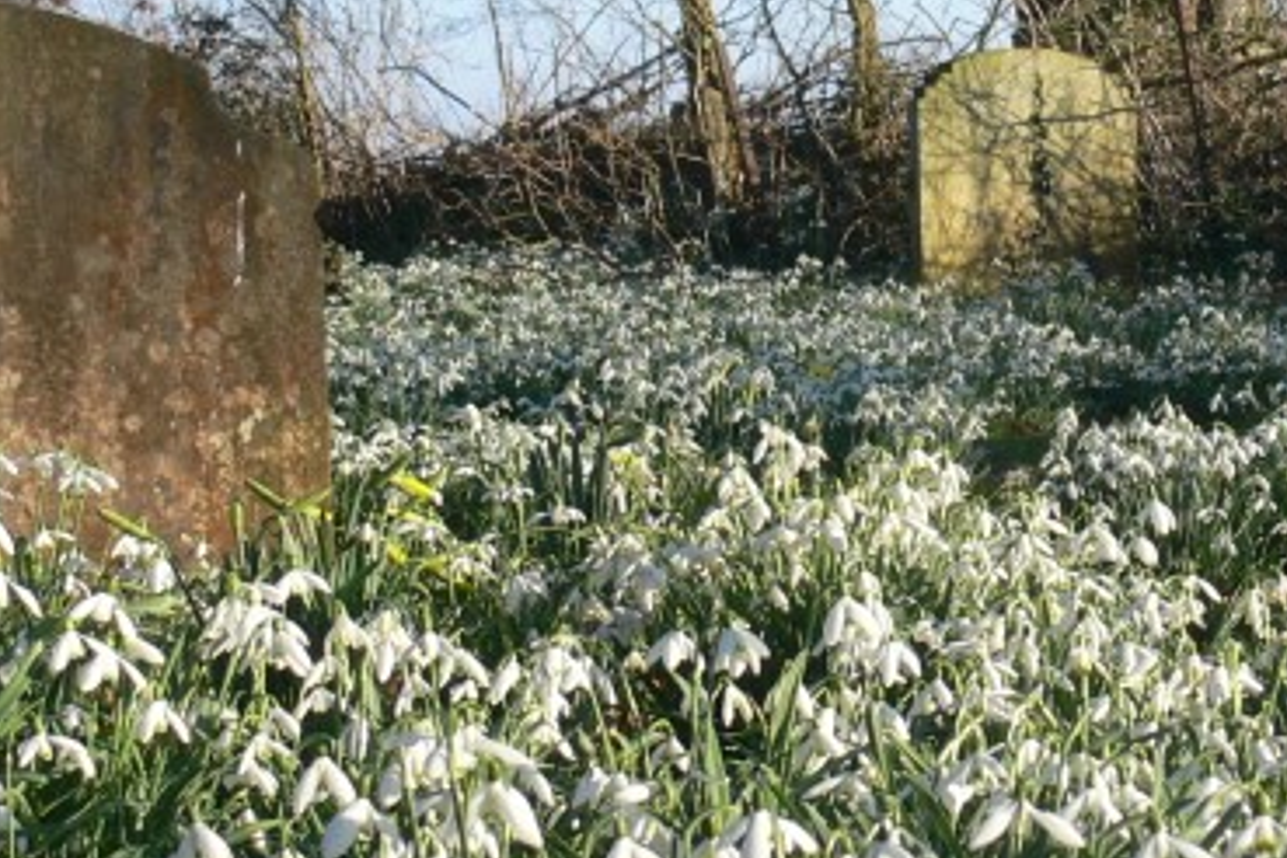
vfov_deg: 13.5
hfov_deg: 20.1
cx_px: 945
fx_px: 3610
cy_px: 534
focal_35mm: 101
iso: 100
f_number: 3.6
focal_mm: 7.4
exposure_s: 1/125
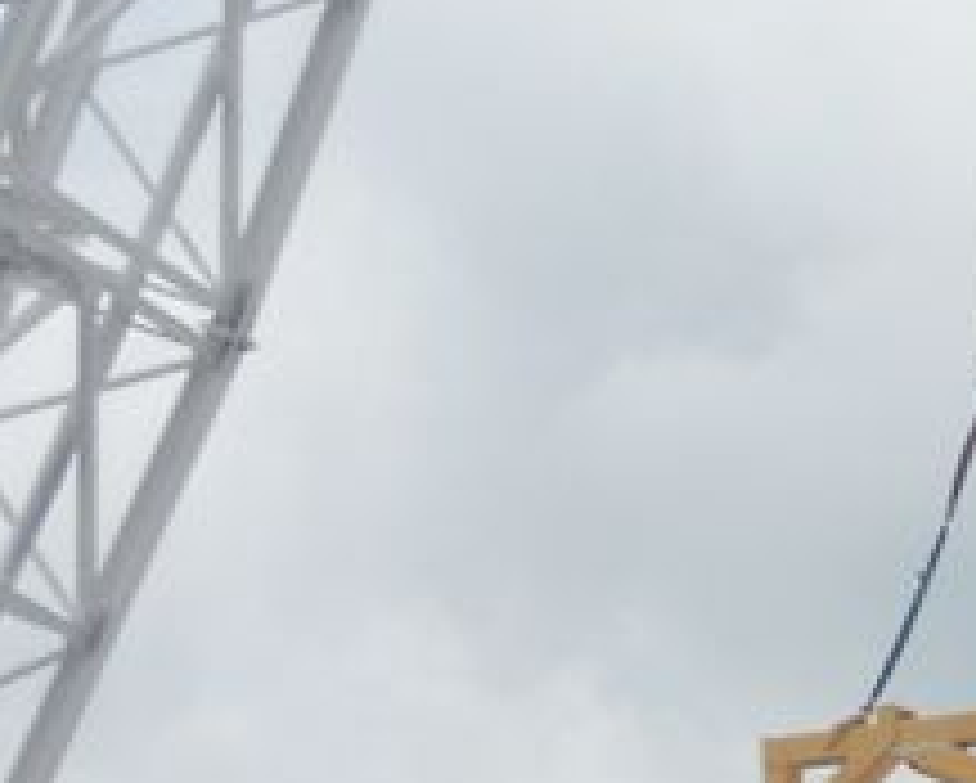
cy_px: 1228
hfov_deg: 4.8
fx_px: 11594
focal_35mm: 401
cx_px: 1709
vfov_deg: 3.8
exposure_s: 1/500
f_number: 5.4
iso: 80
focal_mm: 16.5
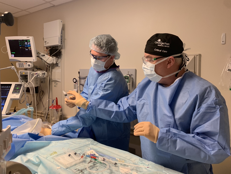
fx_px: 174
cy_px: 87
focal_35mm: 26
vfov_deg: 53.1
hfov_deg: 67.3
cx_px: 116
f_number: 1.8
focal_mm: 4.25
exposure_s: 1/60
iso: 125
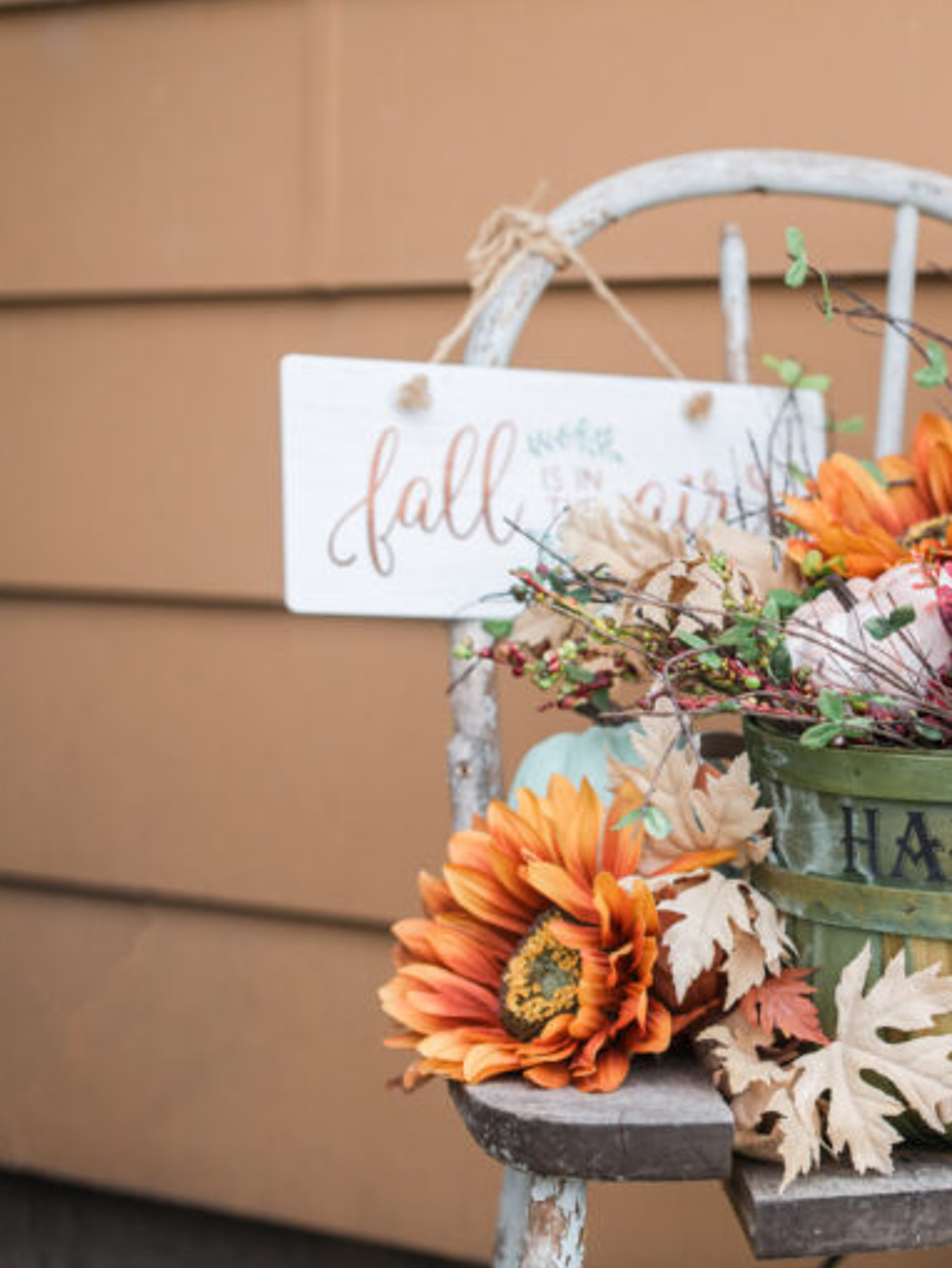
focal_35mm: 116
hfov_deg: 12.7
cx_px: 902
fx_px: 4252
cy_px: 633
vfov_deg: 17.0
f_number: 3.2
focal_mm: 80
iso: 250
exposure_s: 1/200
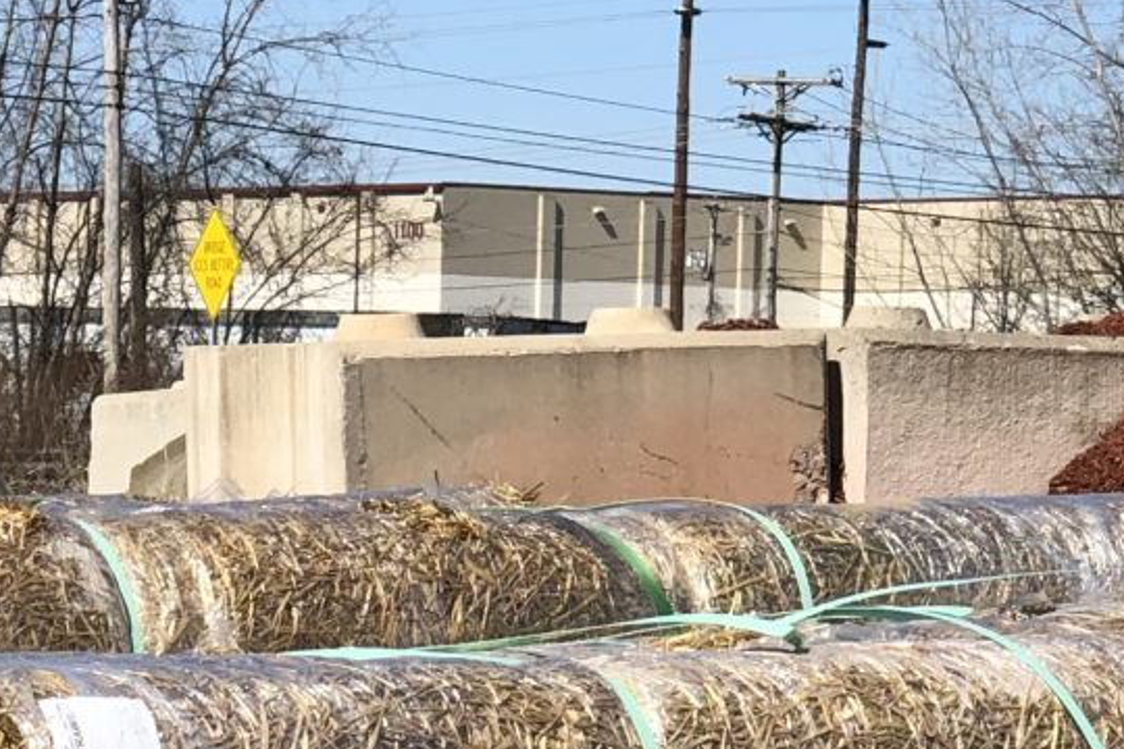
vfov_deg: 6.6
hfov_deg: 10.0
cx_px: 287
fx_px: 6400
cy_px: 1244
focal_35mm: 205
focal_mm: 6
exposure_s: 1/1453
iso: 16
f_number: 2.4
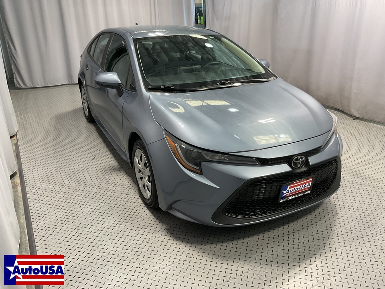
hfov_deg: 61.7
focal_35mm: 29
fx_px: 323
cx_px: 192
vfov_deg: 48.2
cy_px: 144
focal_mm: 3
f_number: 1.8
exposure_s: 1/120
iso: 64
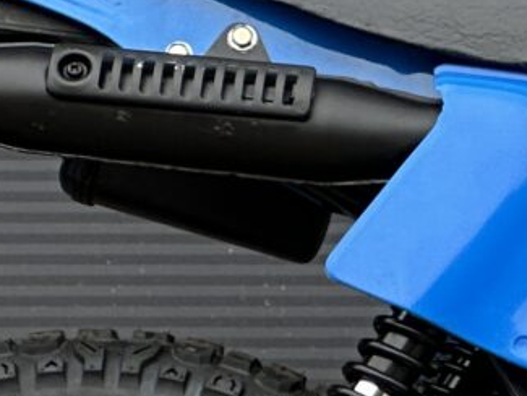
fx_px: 7386
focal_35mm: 485
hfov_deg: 4.0
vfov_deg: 3.1
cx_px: 1119
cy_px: 381
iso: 50
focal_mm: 9
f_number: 2.8
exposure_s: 1/99
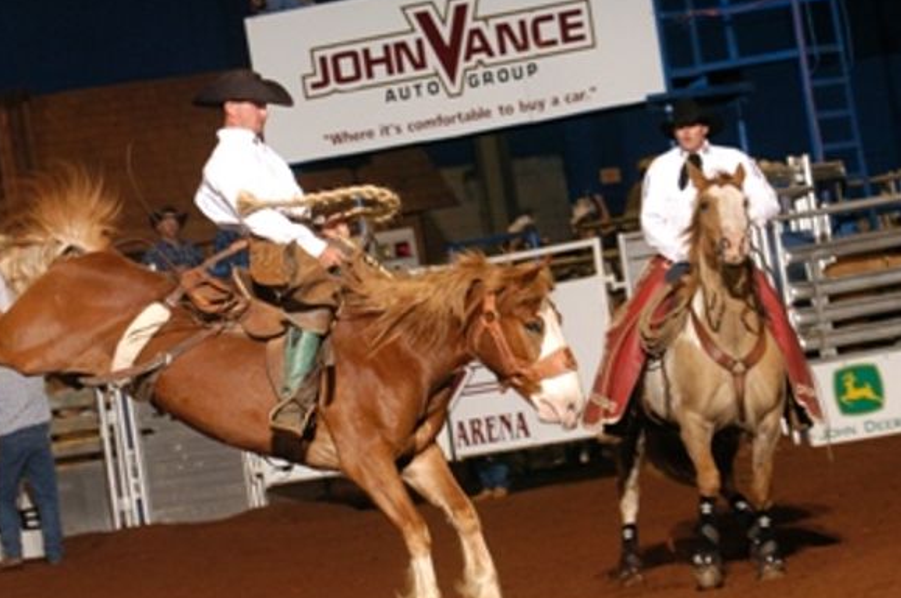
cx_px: 366
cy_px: 327
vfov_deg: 5.9
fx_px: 5797
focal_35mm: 232
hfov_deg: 8.9
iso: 500
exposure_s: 1/250
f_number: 5
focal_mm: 112
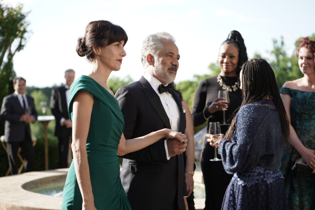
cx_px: 158
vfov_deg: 19.5
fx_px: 612
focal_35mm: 70
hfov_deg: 28.8
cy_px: 105
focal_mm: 70
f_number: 3.2
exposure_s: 1/500
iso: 125
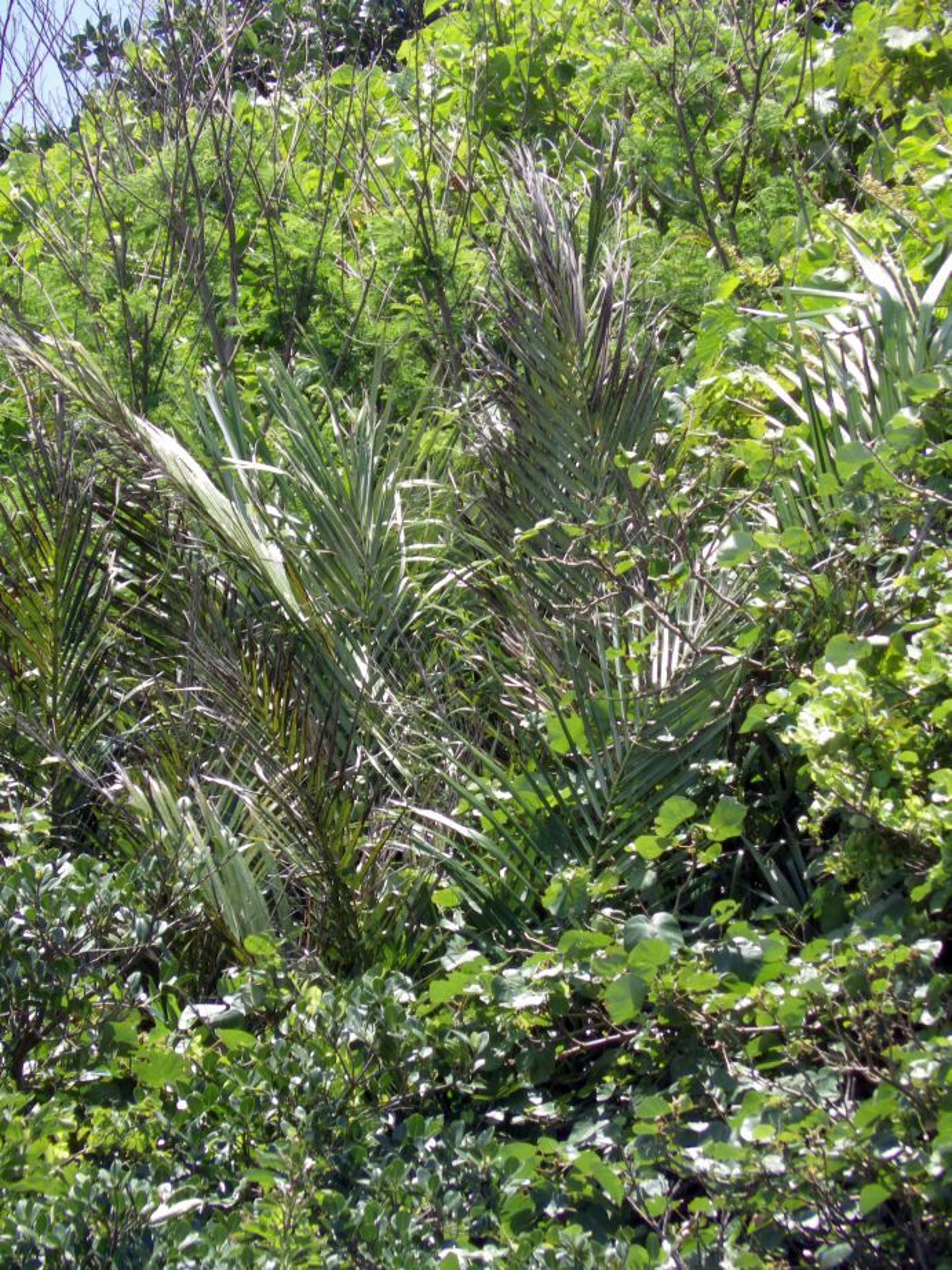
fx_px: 21278
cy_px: 635
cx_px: 476
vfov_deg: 3.4
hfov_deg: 2.6
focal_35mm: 580
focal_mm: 104
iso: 100
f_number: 5.9
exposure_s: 1/160
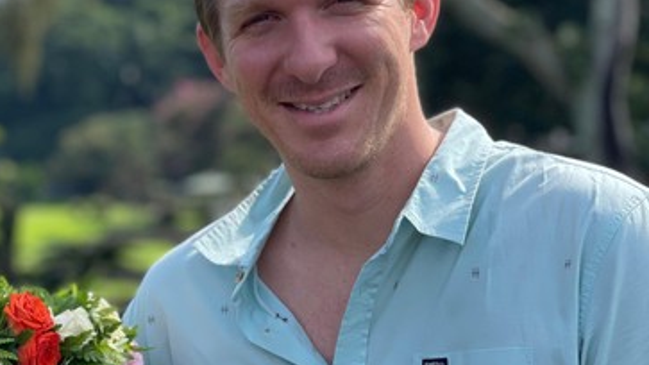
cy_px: 369
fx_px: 2116
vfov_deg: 9.8
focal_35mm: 123
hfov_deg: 17.4
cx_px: 250
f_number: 2.2
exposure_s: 1/300
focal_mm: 7.5
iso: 20
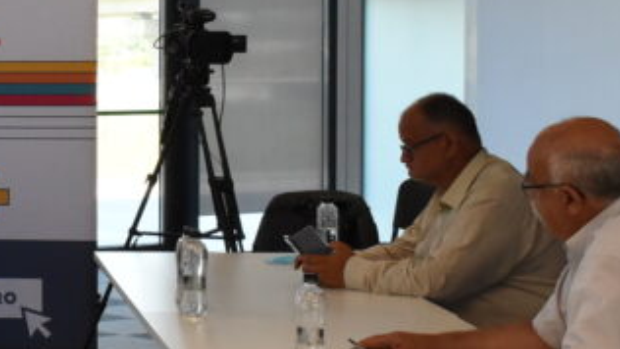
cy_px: 112
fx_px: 2265
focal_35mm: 138
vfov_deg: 8.8
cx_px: -245
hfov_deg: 14.7
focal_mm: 27
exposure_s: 1/250
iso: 2000
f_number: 8
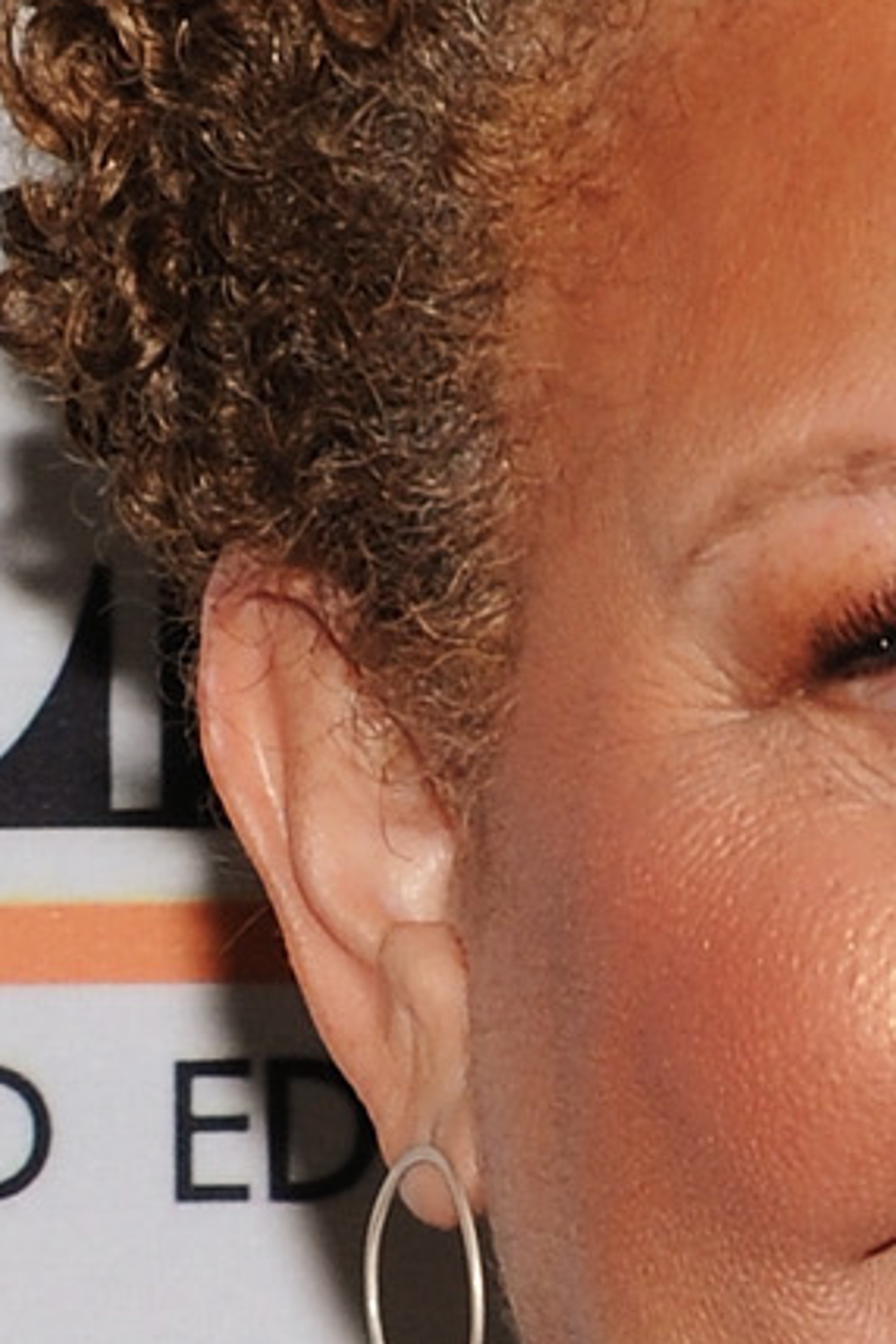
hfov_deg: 2.8
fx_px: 18255
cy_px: 3277
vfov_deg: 4.1
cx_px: 1140
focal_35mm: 489
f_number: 9
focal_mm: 70
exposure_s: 1/125
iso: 800
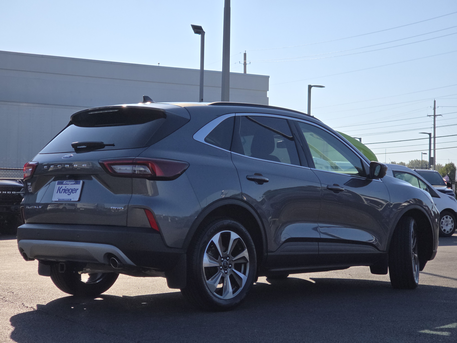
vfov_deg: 21.3
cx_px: 228
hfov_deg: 28.2
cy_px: 172
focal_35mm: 69
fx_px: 911
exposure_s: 1/1563
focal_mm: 7
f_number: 2.4
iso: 25
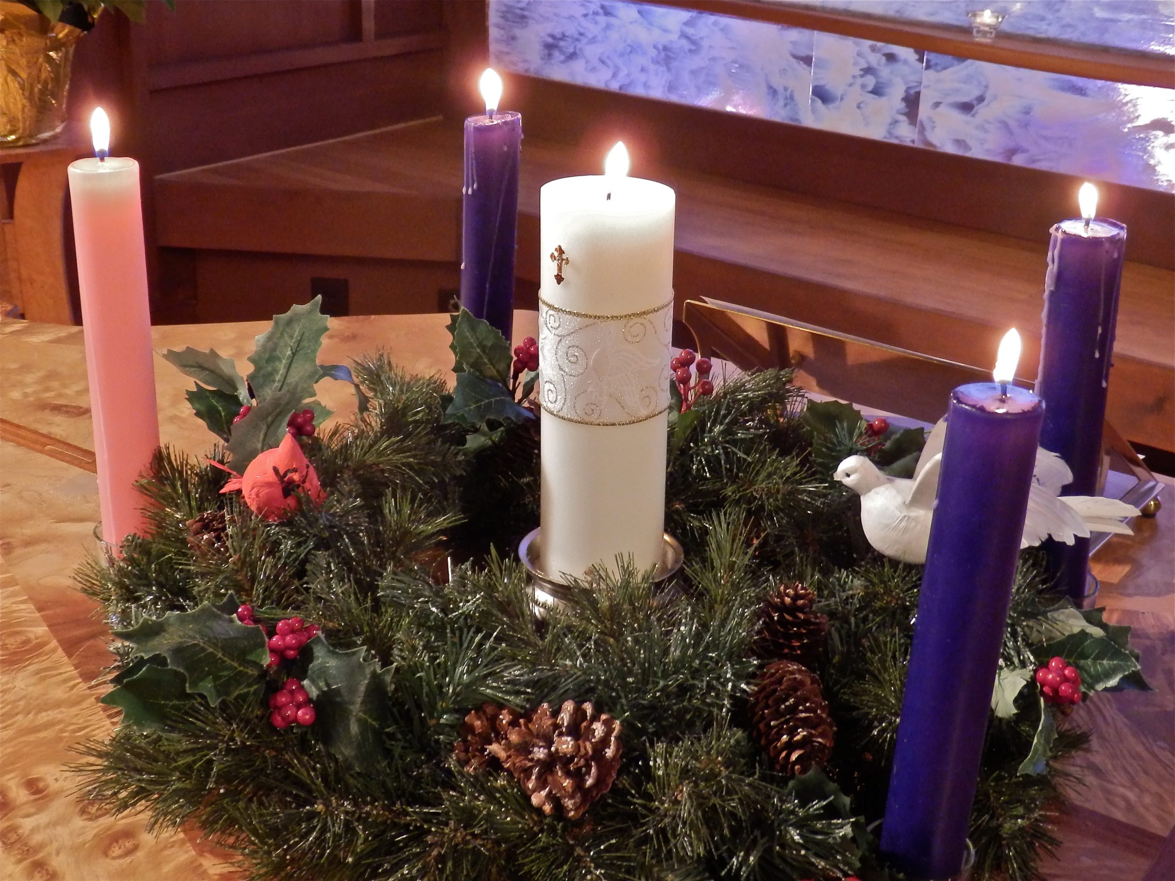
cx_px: 588
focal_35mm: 49
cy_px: 440
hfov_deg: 38.9
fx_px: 1663
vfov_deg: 29.7
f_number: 4
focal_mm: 8.9
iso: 800
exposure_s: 1/20
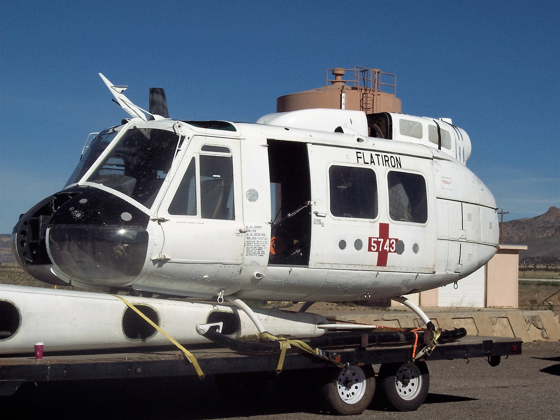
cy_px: 210
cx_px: 280
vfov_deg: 16.2
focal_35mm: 91
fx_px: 1472
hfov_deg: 21.5
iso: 100
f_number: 8
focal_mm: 18.7
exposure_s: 1/750
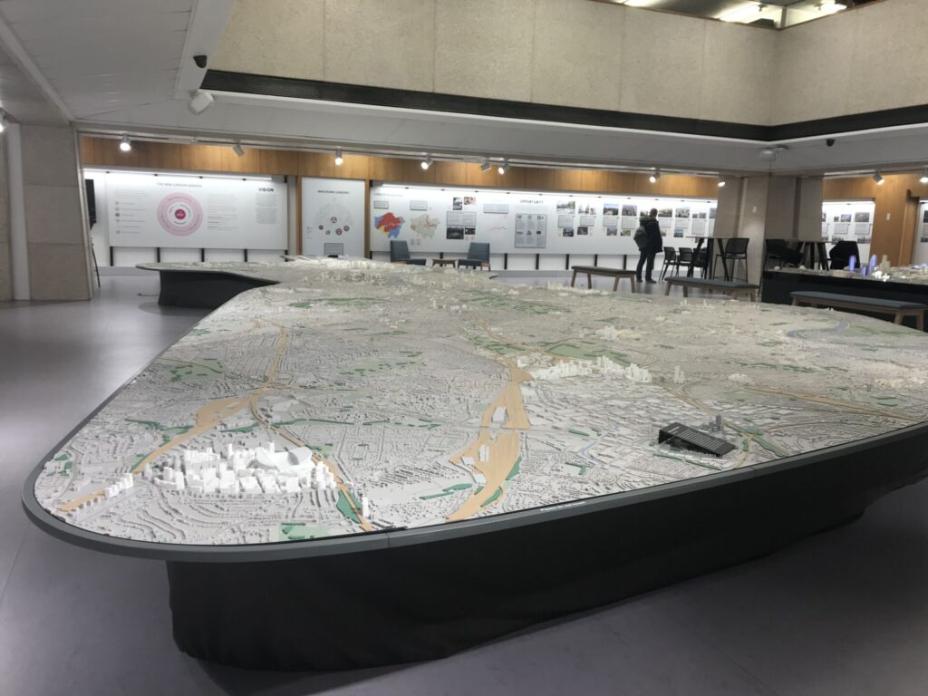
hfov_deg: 63.4
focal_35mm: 28
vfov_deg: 49.7
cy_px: 348
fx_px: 751
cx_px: 464
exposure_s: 1/50
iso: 25
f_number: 1.8
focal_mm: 3.99
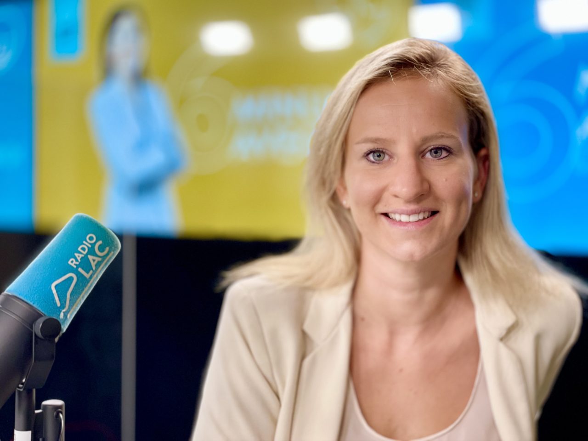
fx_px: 883
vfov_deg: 28.0
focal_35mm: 52
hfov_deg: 36.8
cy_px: 220
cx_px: 294
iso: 200
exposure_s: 1/120
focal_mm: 6
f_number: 2
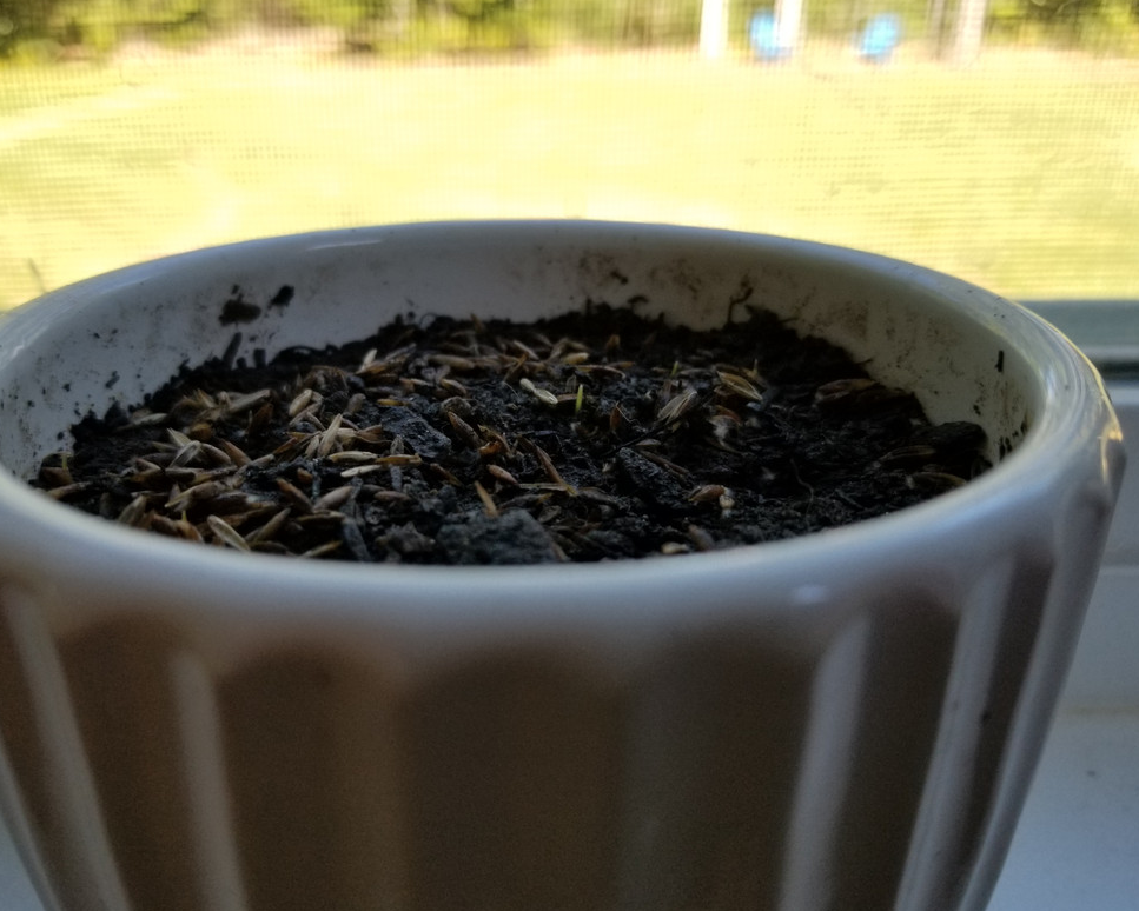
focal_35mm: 28
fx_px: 944
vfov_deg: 51.5
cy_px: 456
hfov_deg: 62.1
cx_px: 528
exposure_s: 1/148
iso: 50
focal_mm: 4.3
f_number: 1.7
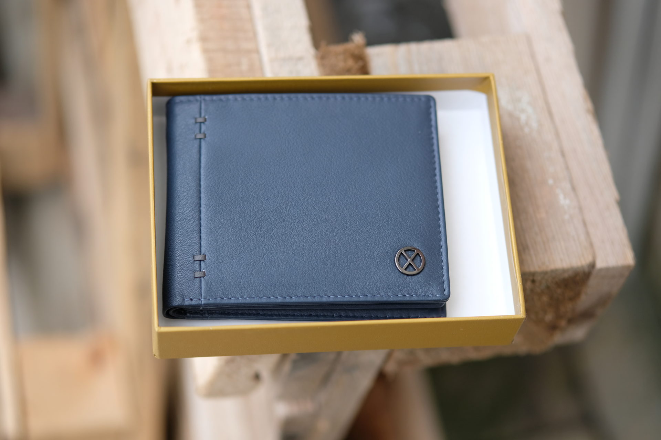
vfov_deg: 18.2
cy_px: 220
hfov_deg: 27.0
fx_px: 1377
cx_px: 330
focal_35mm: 75
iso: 250
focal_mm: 50
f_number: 2
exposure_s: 1/1000
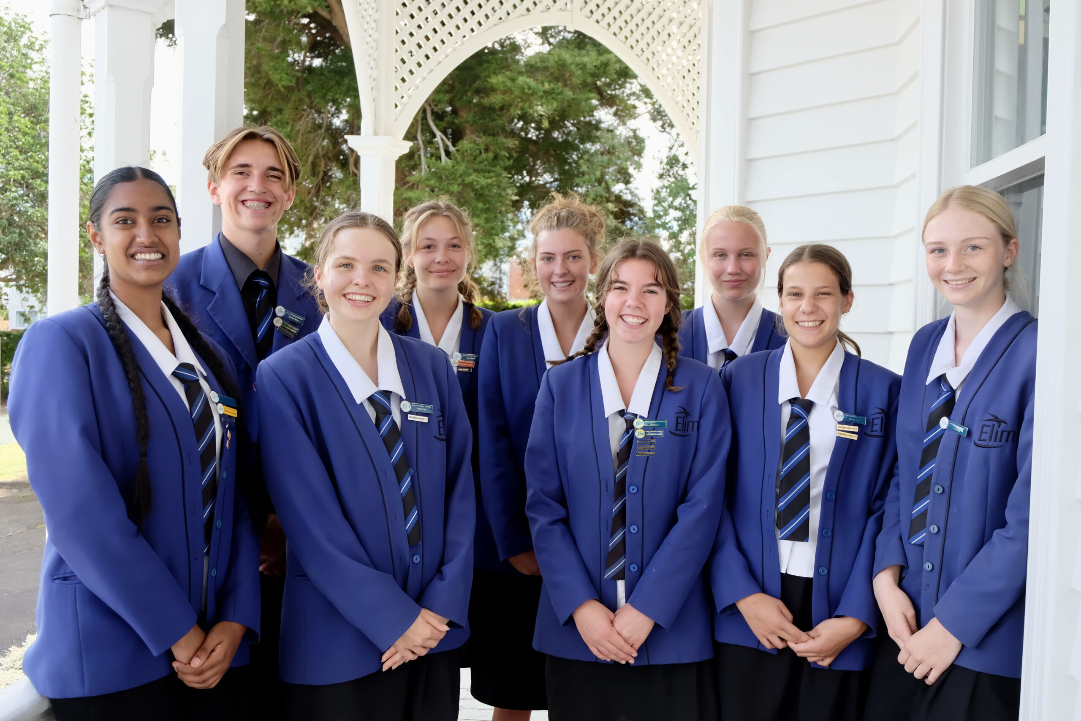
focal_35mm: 35
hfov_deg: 54.4
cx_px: 540
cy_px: 360
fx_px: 1051
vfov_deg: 37.9
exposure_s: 1/140
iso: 400
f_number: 5
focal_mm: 23.2
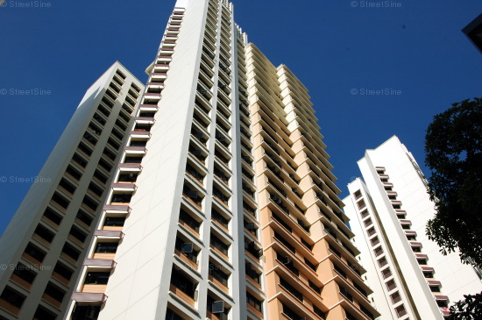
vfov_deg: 34.1
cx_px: 241
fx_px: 521
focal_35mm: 39
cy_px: 160
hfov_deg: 49.6
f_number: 11
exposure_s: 1/400
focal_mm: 26
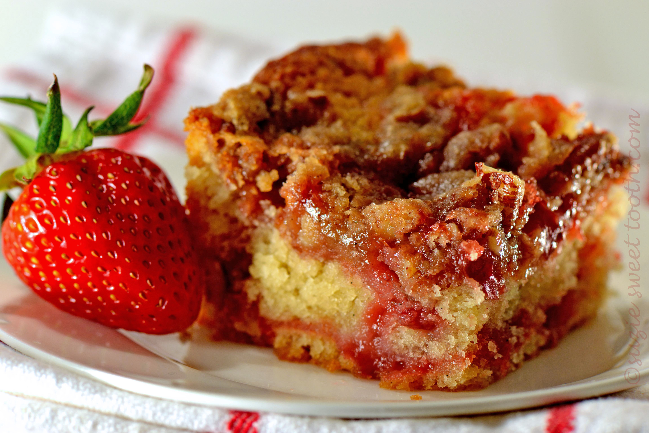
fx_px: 2839
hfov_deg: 13.0
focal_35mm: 158
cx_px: 324
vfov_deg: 8.7
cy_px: 216
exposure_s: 1/200
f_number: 6.3
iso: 200
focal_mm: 105
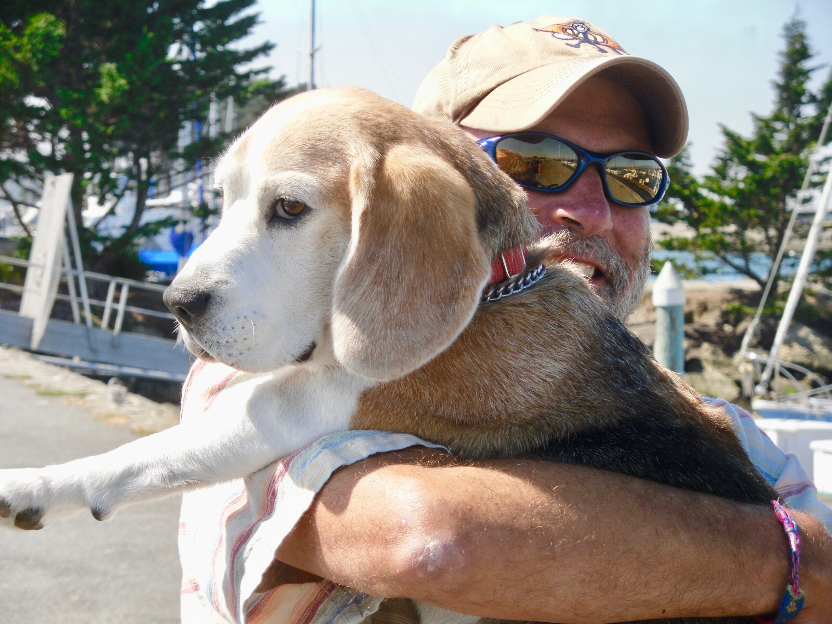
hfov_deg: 14.1
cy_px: 312
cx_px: 416
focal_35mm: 140
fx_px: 3365
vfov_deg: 10.6
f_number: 4.8
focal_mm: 19.67
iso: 80
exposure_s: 1/331
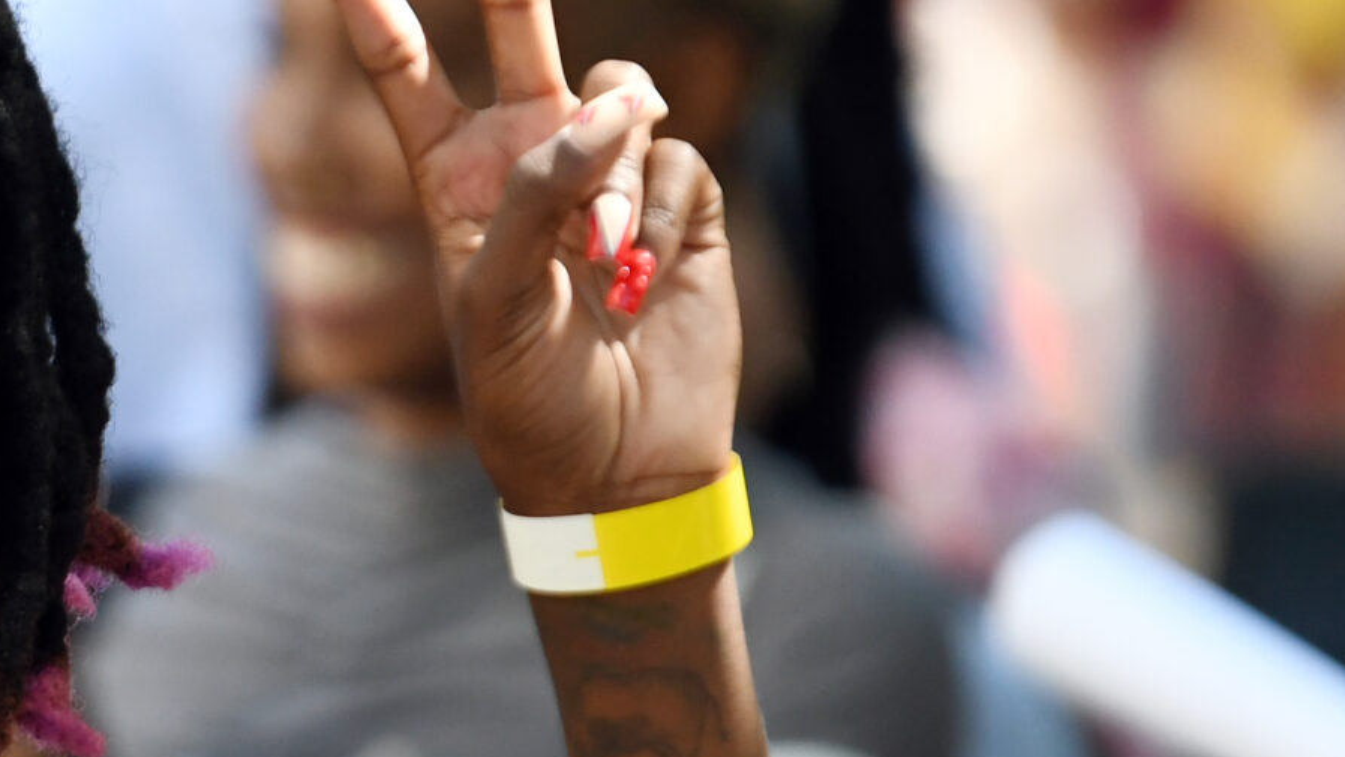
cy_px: 524
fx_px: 27931
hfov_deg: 2.8
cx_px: -34
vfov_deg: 1.6
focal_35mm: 783
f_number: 2.8
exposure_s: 1/1600
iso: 1000
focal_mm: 175
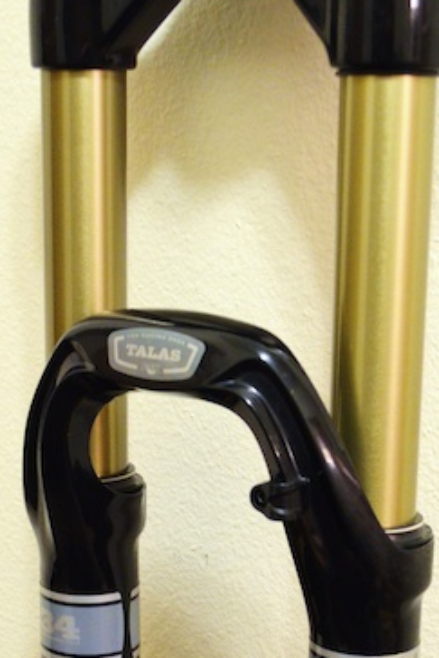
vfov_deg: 25.1
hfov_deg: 17.3
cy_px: 555
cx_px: 242
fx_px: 1444
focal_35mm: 79
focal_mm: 24
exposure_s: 1/30
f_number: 4
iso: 1800
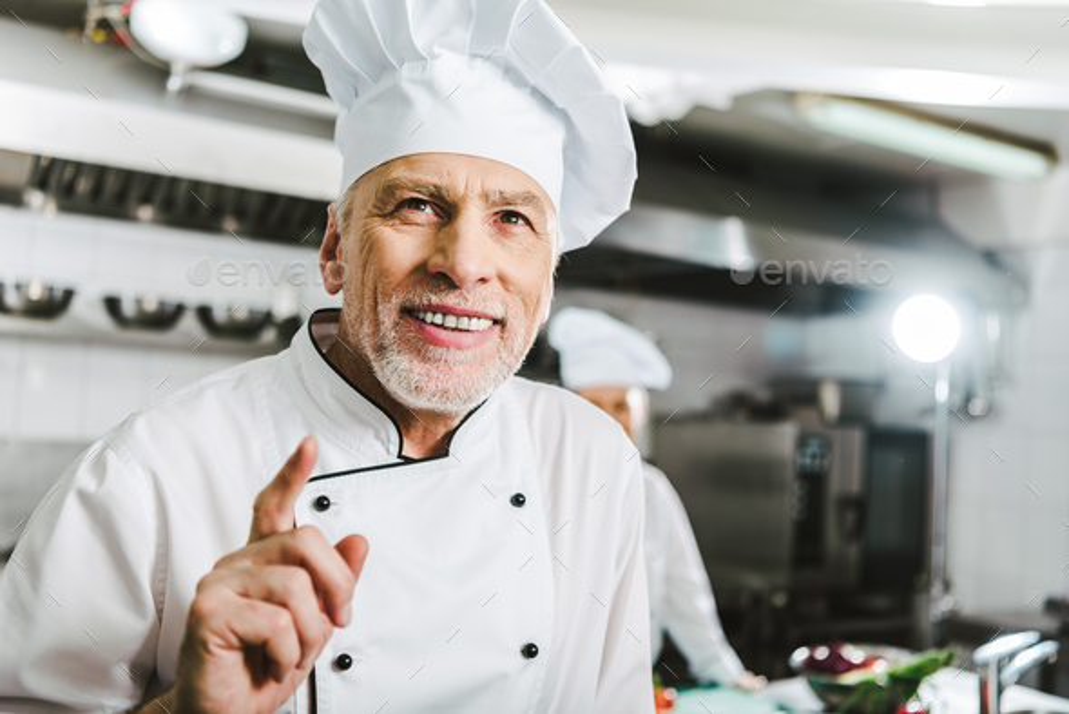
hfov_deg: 46.4
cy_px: 357
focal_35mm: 42
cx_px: 534
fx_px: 1248
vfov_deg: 31.9
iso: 31
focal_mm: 42
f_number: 3.2
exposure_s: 1/200
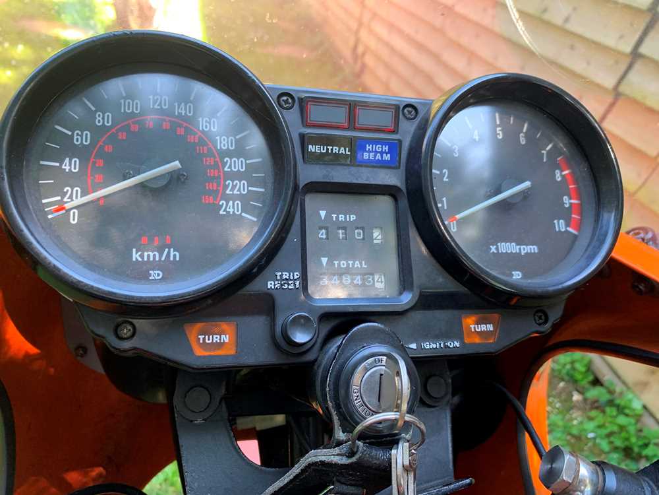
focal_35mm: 26
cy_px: 248
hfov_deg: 67.3
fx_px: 495
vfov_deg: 53.1
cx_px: 330
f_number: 1.8
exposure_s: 1/78
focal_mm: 4.25
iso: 100
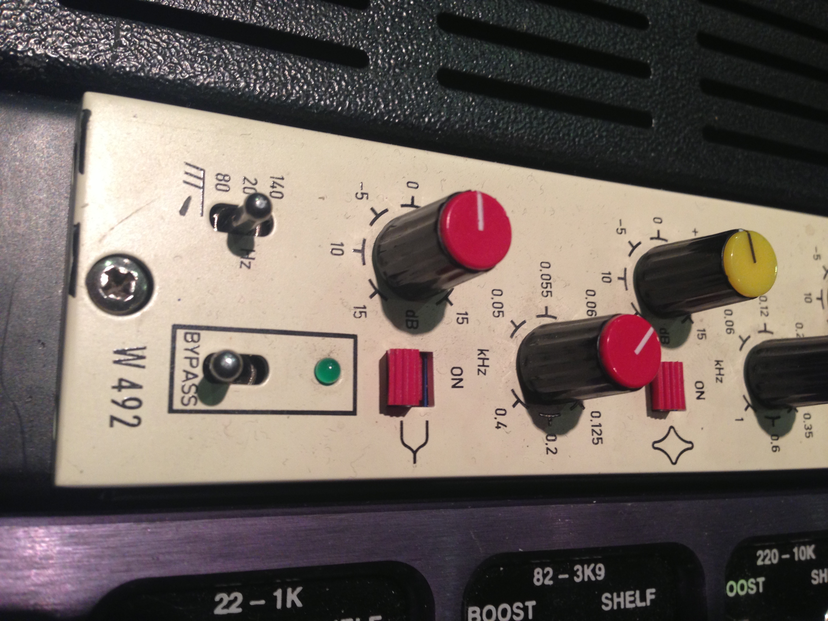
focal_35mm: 33
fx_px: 789
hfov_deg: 55.4
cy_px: 310
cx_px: 414
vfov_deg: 42.9
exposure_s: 1/20
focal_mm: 4.13
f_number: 2.4
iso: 100
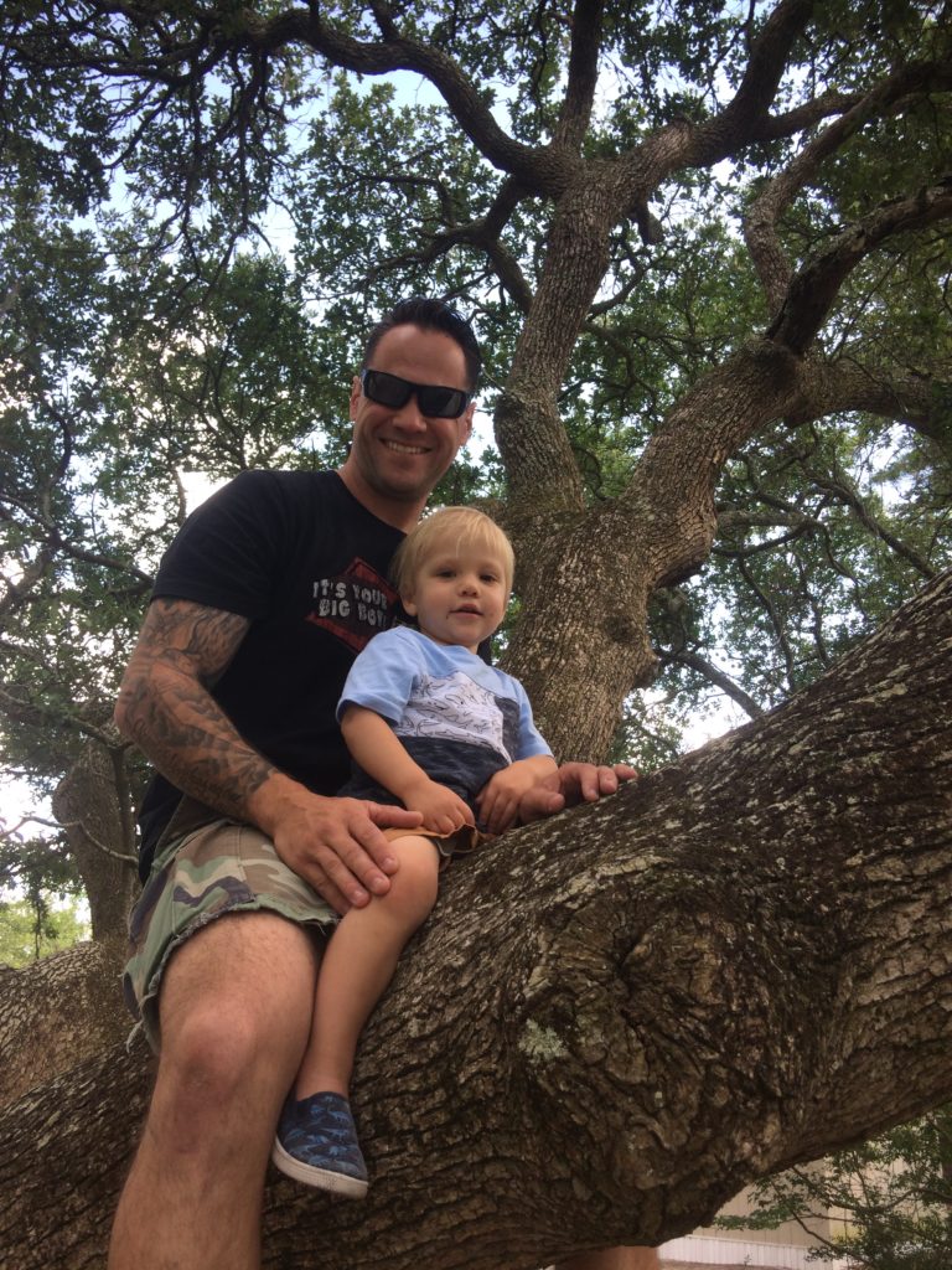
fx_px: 1063
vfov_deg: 61.7
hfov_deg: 48.2
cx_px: 476
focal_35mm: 29
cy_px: 635
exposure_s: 1/214
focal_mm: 4.15
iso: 32
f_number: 2.2
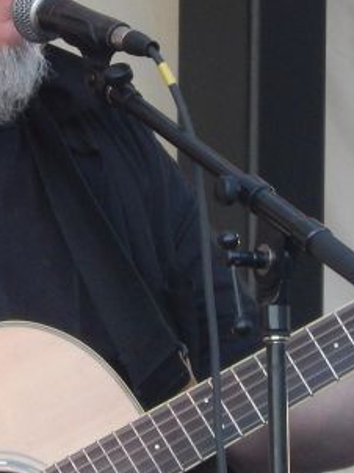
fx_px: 11074
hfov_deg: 1.8
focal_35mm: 811
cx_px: 17
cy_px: 246
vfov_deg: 2.4
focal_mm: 42.8
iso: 280
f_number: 5.8
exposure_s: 1/30
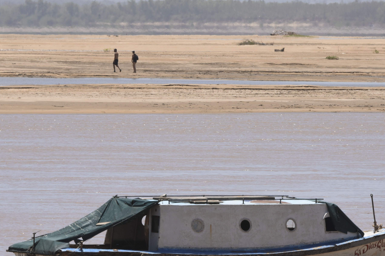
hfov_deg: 2.6
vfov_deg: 1.7
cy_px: 76
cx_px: 186
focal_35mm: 801
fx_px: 8565
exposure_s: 1/320
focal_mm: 480
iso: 900
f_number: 29
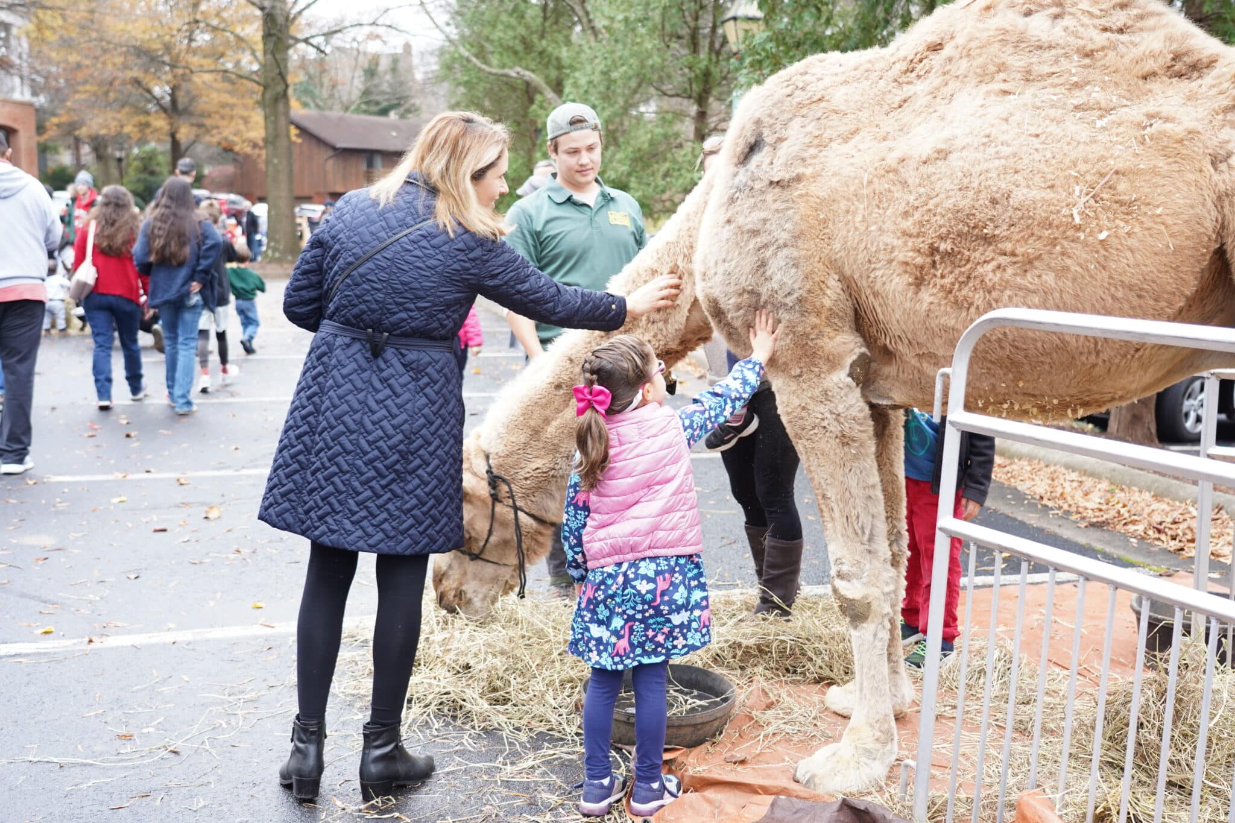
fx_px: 1338
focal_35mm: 39
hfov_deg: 49.6
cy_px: 412
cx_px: 618
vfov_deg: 34.2
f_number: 4
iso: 320
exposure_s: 1/125
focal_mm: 39
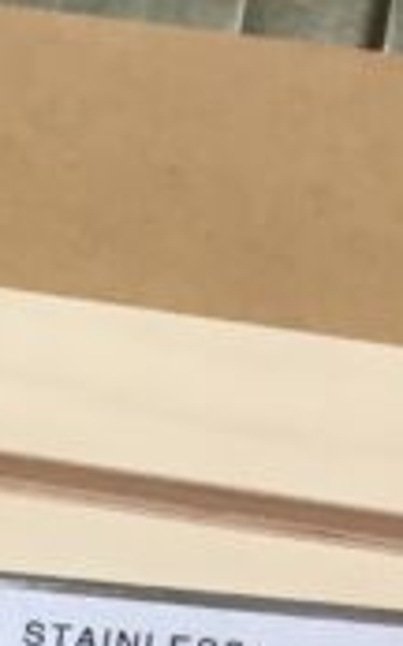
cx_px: -698
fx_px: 2920
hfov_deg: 7.2
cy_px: 1070
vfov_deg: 11.9
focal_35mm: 166
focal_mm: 4.15
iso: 80
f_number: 2.2
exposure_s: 1/30
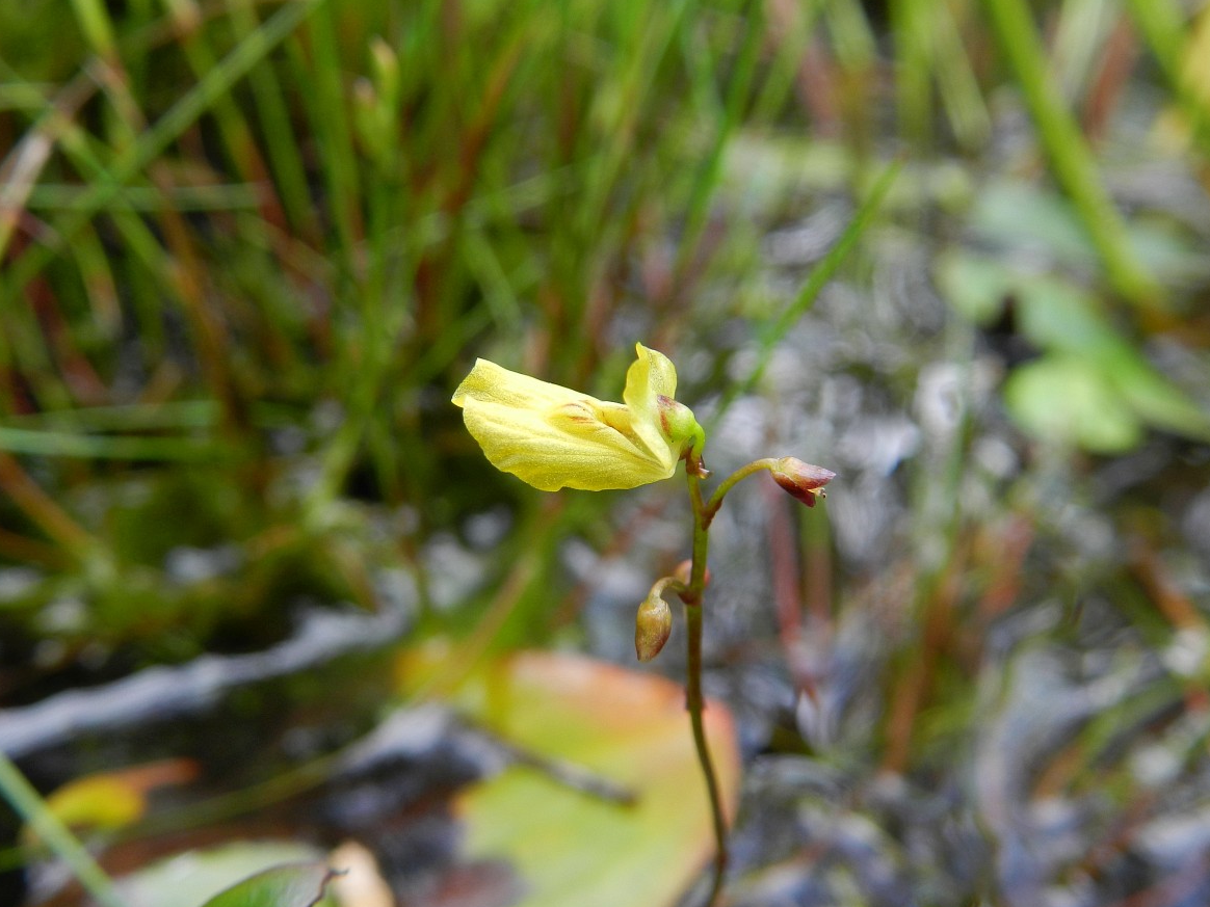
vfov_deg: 42.9
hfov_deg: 55.4
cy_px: 455
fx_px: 1154
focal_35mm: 33
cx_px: 610
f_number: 3.7
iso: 160
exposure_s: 1/100
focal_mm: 5.6
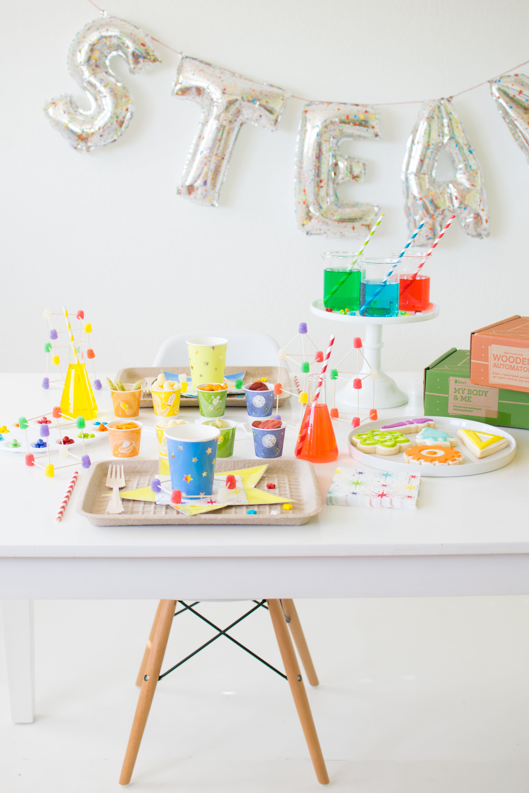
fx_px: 1157
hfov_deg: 25.8
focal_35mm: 52
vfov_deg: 37.9
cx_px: 264
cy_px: 396
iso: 200
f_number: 3.5
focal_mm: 35
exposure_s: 1/60
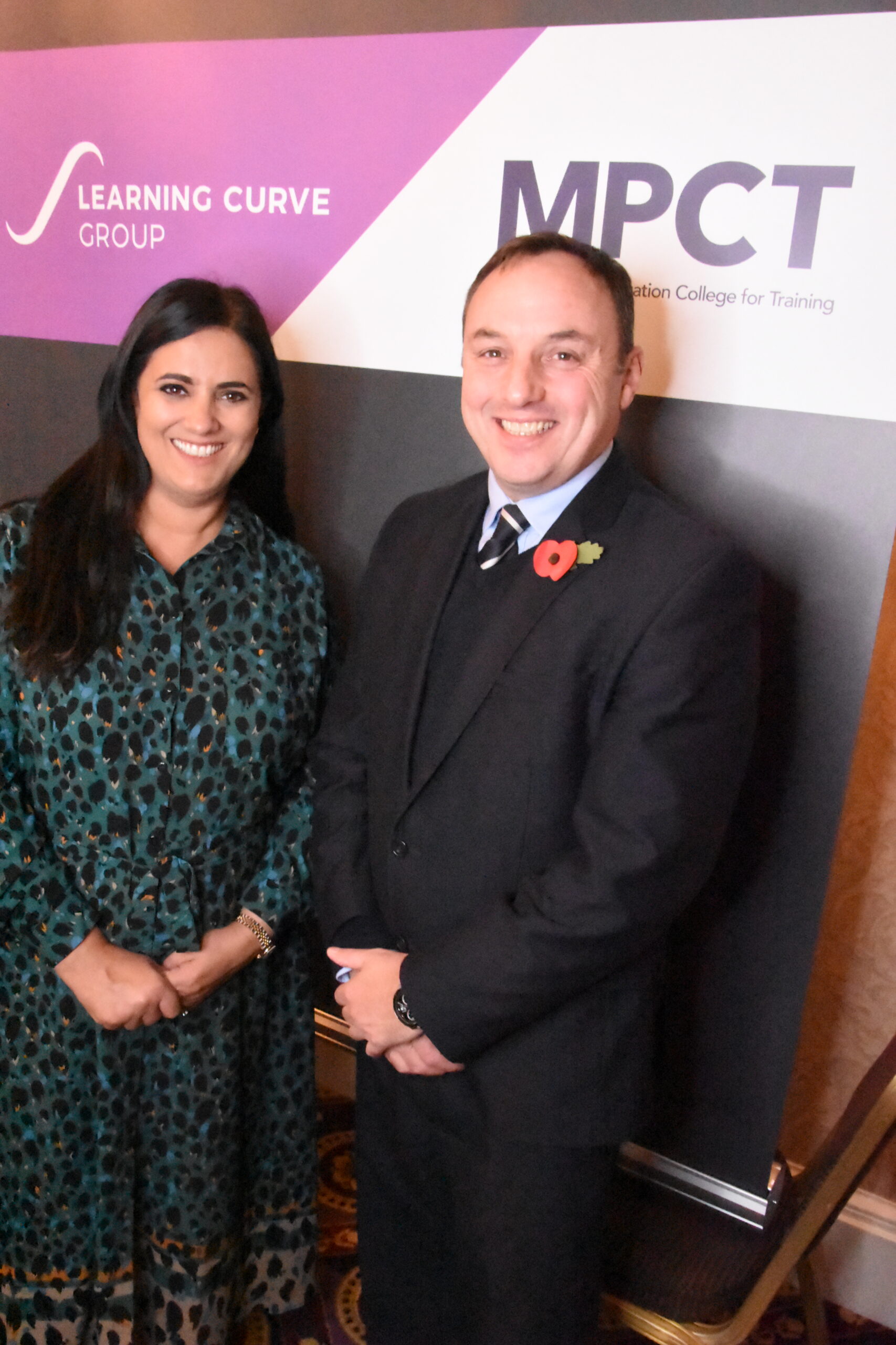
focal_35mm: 32
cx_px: 448
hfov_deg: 41.7
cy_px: 672
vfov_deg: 59.5
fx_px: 1176
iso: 25600
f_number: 14
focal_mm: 21
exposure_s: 1/30
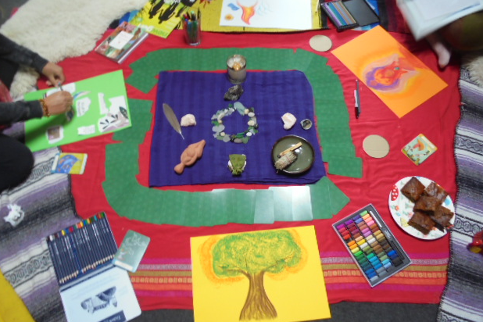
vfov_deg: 46.4
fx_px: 376
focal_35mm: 28
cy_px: 155
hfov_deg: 65.5
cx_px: 242
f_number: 3.5
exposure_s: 1/6
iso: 200
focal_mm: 4.6
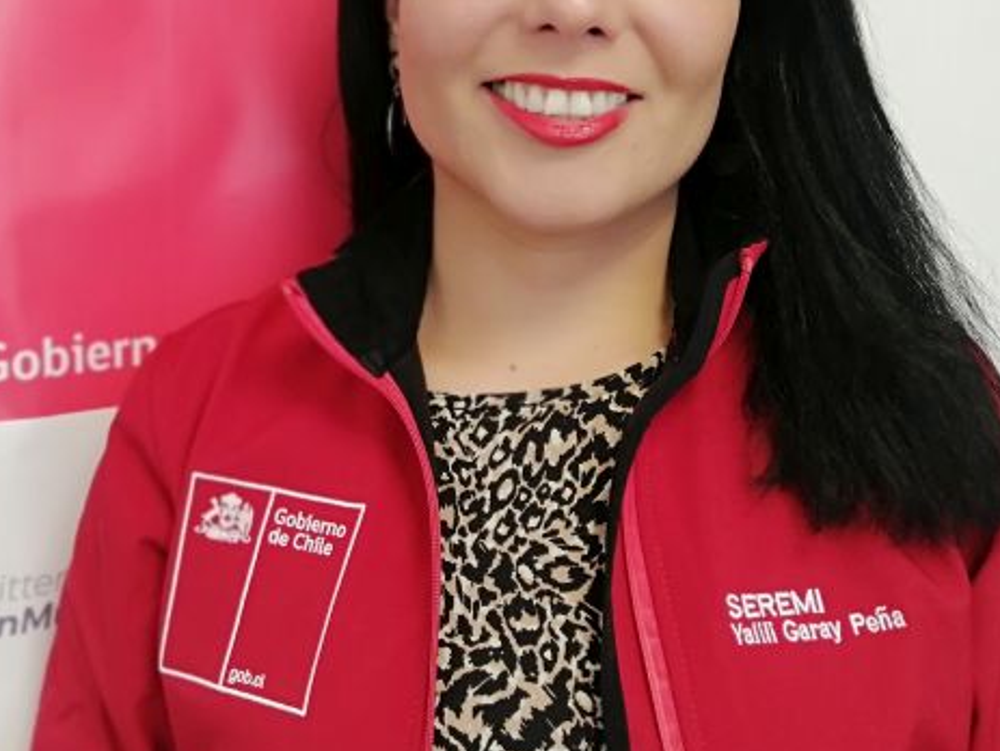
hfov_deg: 40.7
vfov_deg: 30.9
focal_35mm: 46
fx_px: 1330
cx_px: 339
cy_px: 163
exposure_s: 1/33.3
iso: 160
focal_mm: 3.96
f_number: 1.8
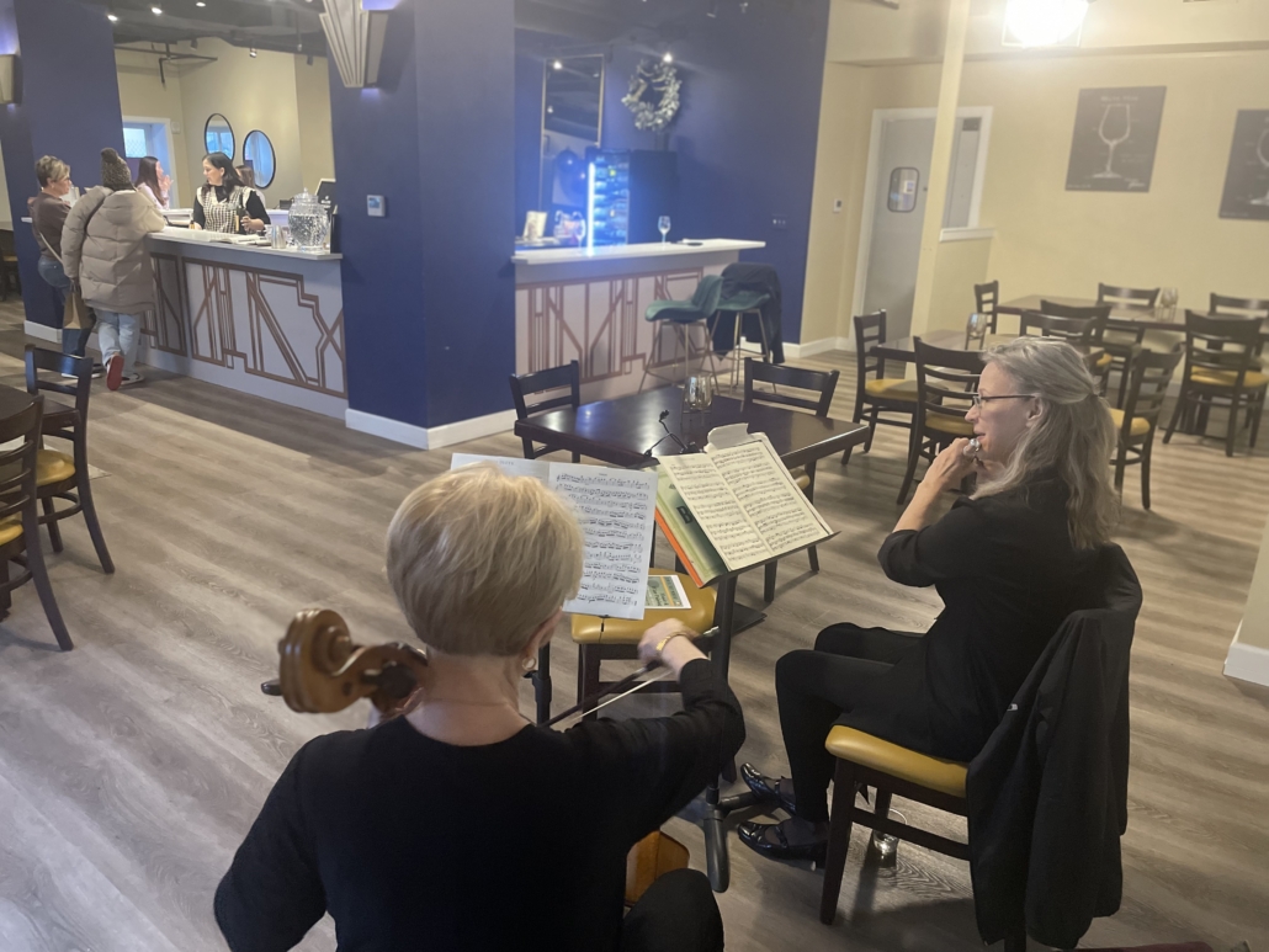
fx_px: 953
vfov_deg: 53.1
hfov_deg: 67.3
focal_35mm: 26
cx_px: 634
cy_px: 476
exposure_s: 1/30
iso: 500
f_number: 1.6
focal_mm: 4.2
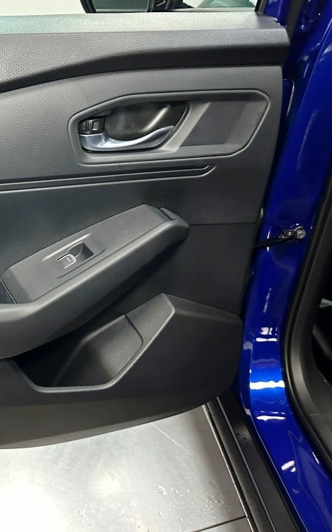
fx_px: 507
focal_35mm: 35
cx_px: -28
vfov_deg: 55.3
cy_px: 264
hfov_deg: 32.2
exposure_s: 1/40
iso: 800
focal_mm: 6.86
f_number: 1.78
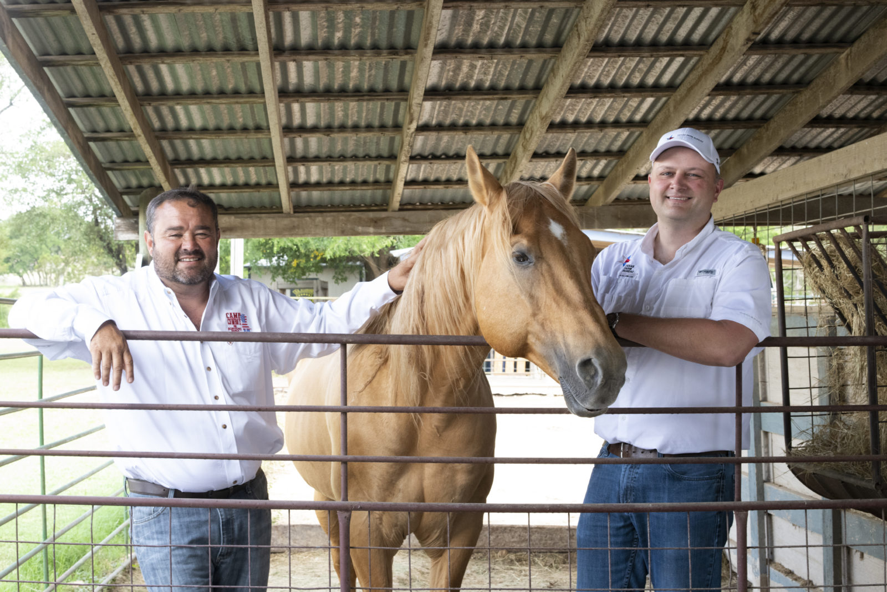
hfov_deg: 34.5
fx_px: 1429
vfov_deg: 23.4
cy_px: 296
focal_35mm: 58
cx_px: 444
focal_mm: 58
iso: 2500
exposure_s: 1/100
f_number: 13
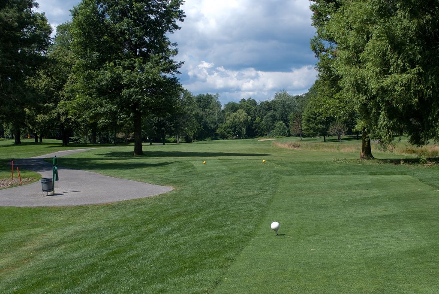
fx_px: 647
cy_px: 147
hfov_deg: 37.5
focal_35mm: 53
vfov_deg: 25.6
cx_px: 220
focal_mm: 35
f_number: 6.3
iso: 200
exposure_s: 1/400
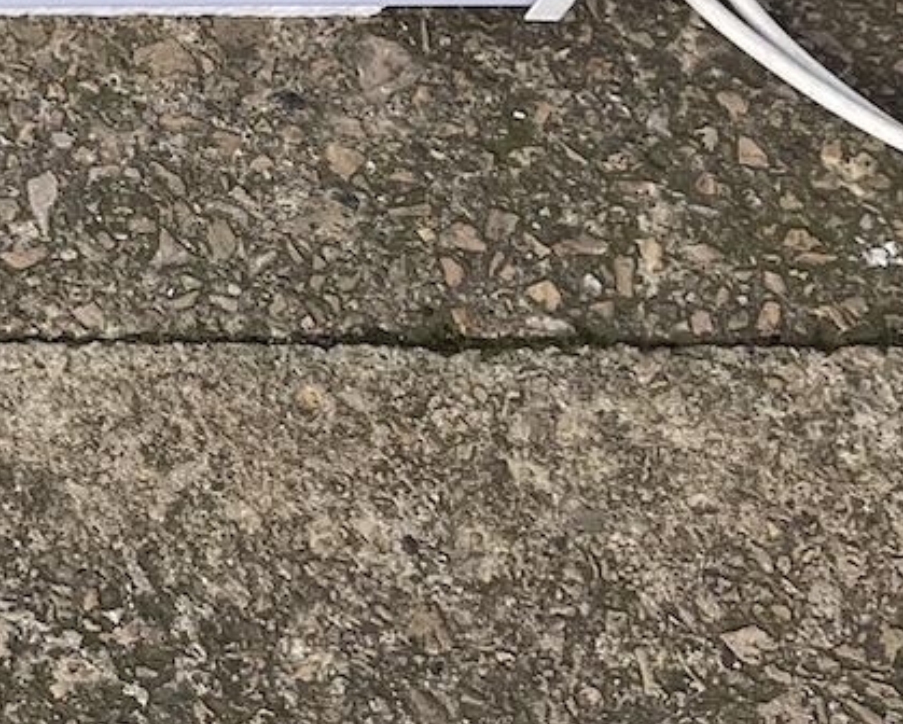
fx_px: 3237
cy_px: -349
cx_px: -881
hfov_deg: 13.6
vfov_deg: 12.2
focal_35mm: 121
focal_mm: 5.1
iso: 32
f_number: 1.6
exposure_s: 1/482
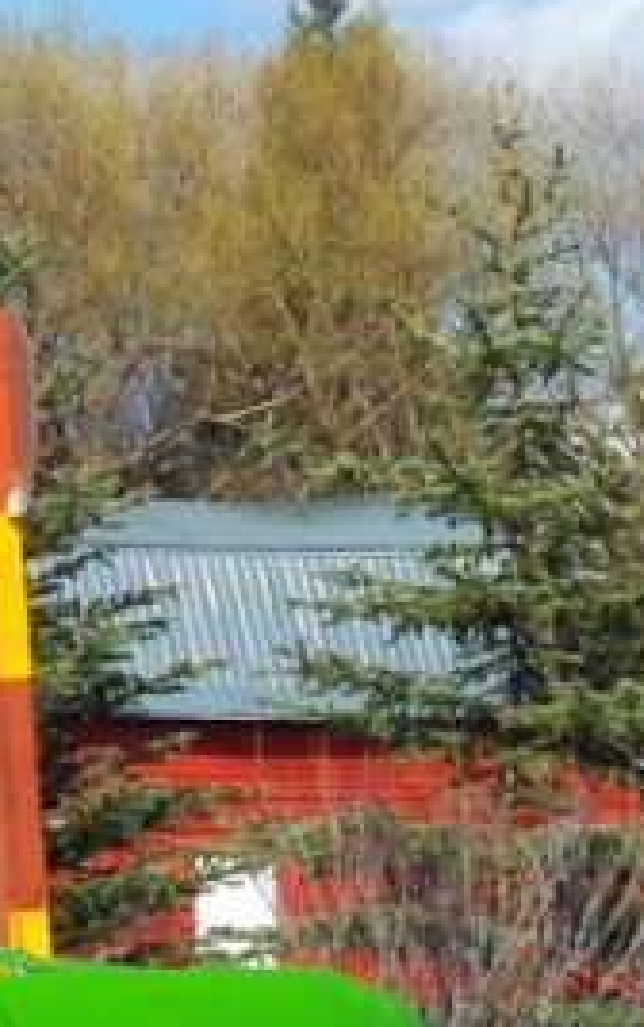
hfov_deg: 3.9
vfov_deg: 6.3
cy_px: 719
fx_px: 9331
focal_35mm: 333
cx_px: -73
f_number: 19
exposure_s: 1/500
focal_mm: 55
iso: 800
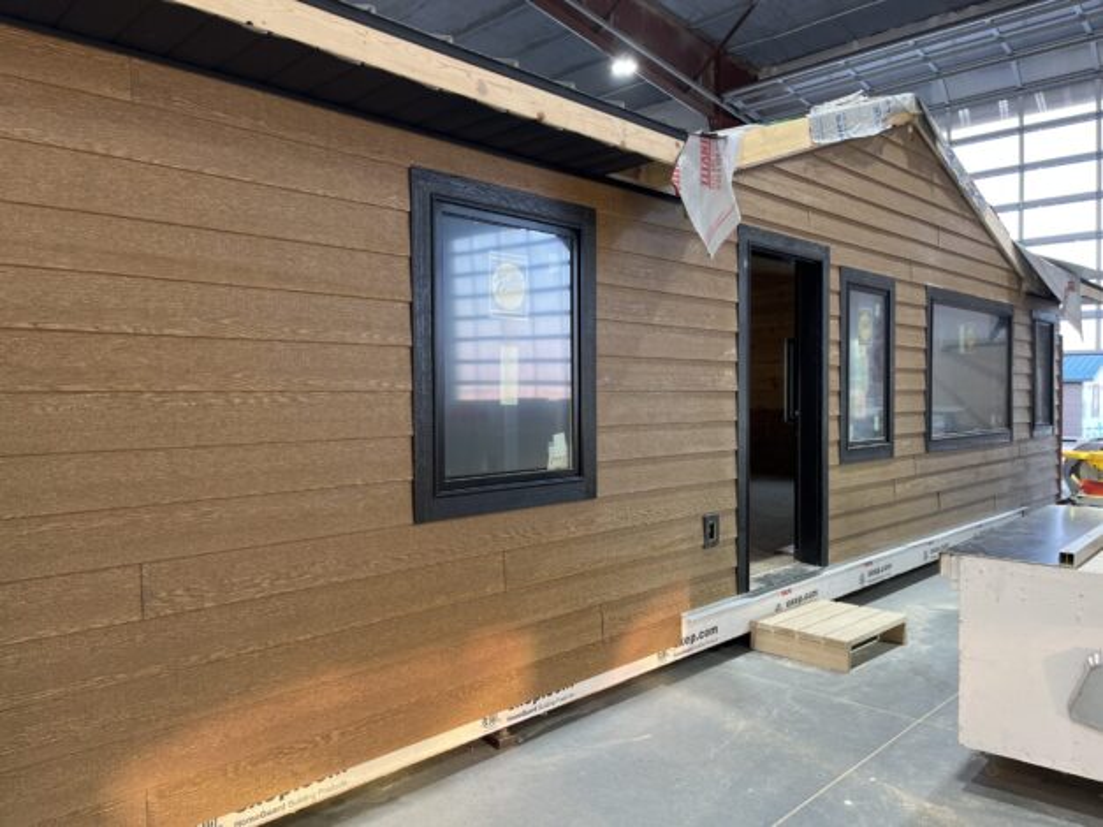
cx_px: 552
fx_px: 828
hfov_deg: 67.3
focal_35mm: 26
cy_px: 414
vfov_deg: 53.0
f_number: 1.6
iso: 80
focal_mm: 5.1
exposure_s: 1/60
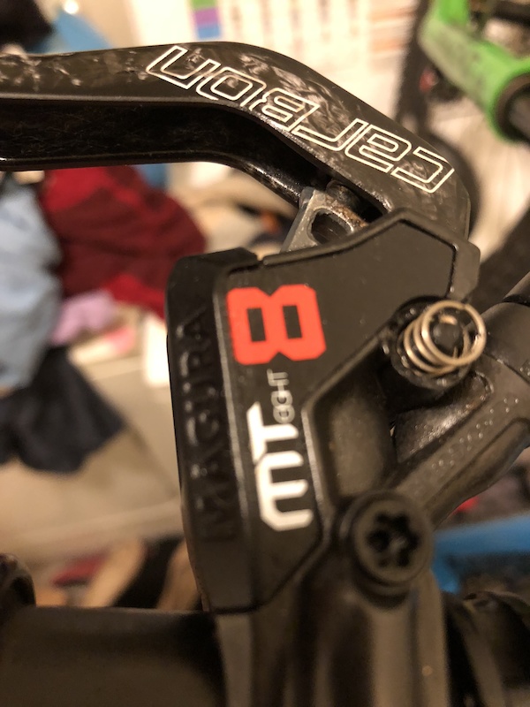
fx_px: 572
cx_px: 265
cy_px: 354
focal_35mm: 28
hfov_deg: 49.7
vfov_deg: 63.4
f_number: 1.8
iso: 100
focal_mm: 4
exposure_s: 1/4
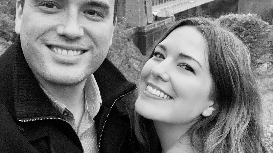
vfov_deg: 22.9
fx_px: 376
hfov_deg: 39.8
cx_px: 130
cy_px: 43
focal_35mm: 52
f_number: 2.2
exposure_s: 1/76
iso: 64
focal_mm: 2.87
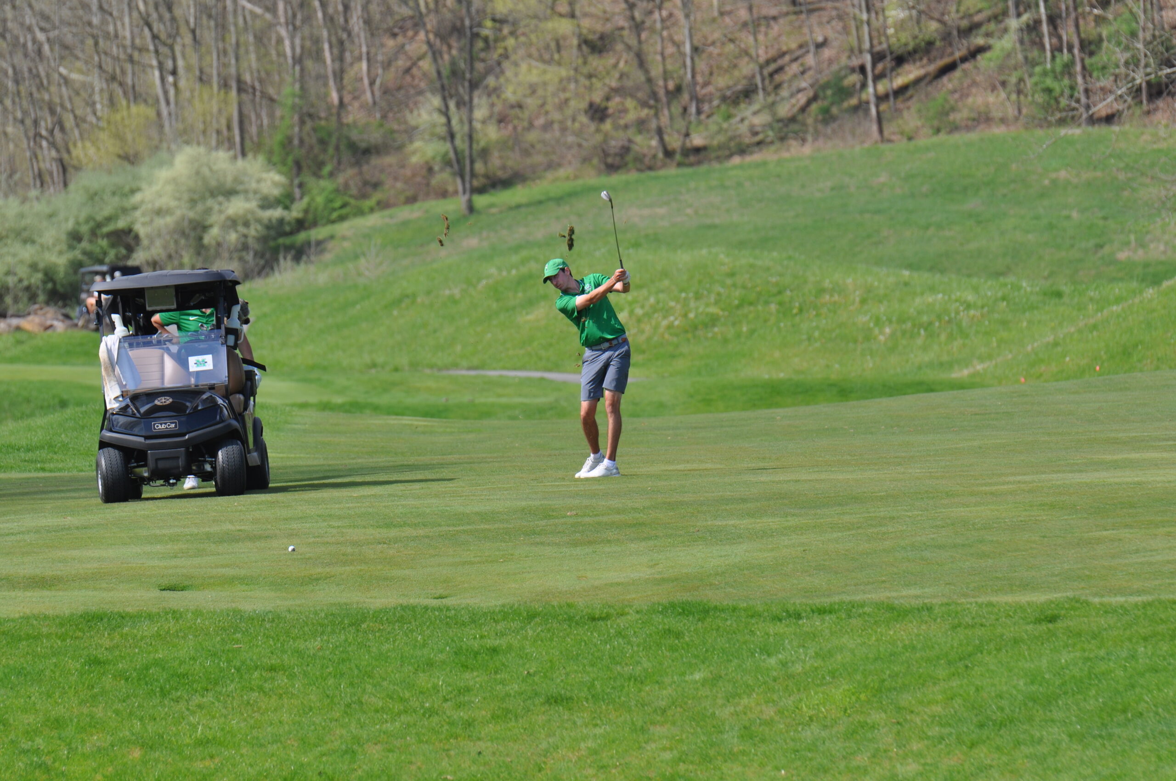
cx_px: 588
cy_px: 390
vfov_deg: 3.0
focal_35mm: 450
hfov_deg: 4.6
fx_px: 14681
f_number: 6.3
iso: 200
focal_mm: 300
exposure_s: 1/640
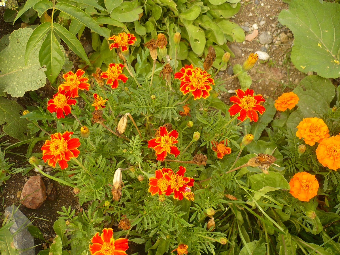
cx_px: 170
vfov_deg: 40.7
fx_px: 344
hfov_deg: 52.6
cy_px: 128
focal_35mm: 35
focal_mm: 5.8
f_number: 2.8
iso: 100
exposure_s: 1/160
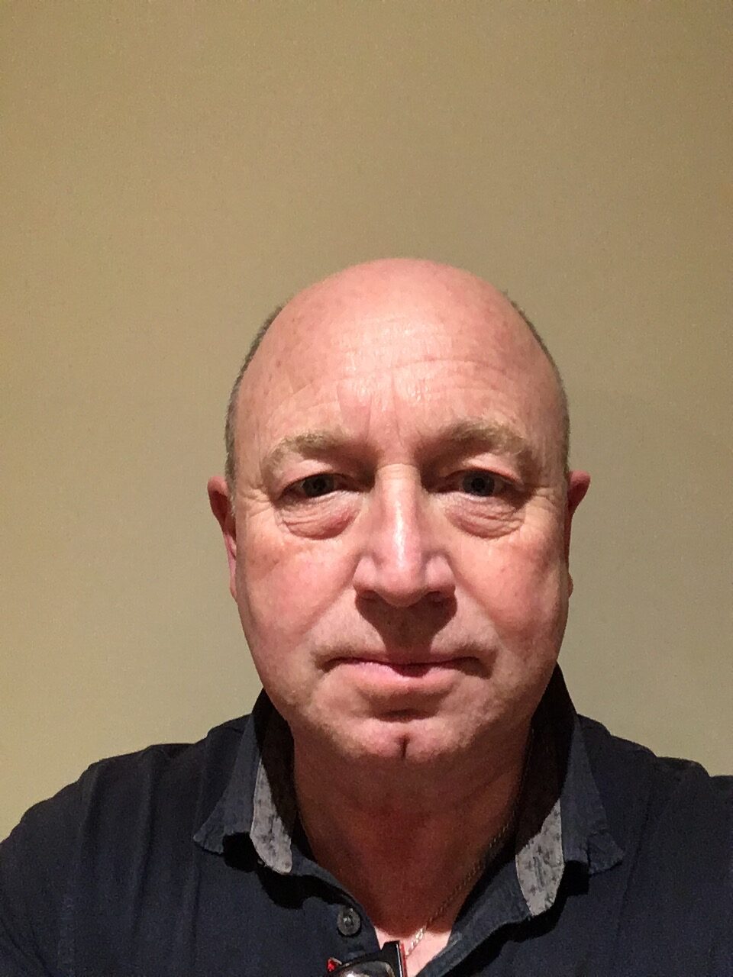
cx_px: 366
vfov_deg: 58.4
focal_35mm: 31
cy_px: 488
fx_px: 875
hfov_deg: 45.4
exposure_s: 1/25
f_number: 2.4
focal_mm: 2.15
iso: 400
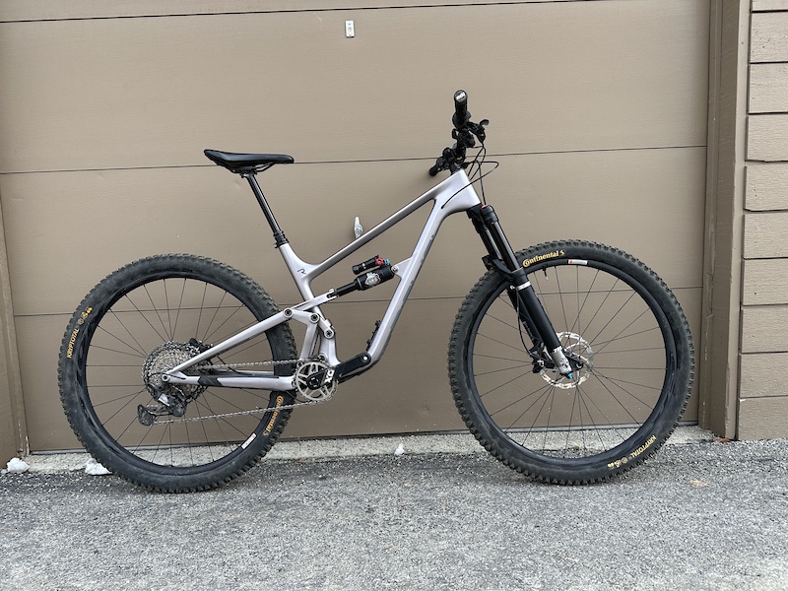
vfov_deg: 56.8
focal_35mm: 24
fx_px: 546
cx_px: 394
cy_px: 296
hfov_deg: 71.6
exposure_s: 1/1072
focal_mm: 6.86
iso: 80
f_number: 1.78
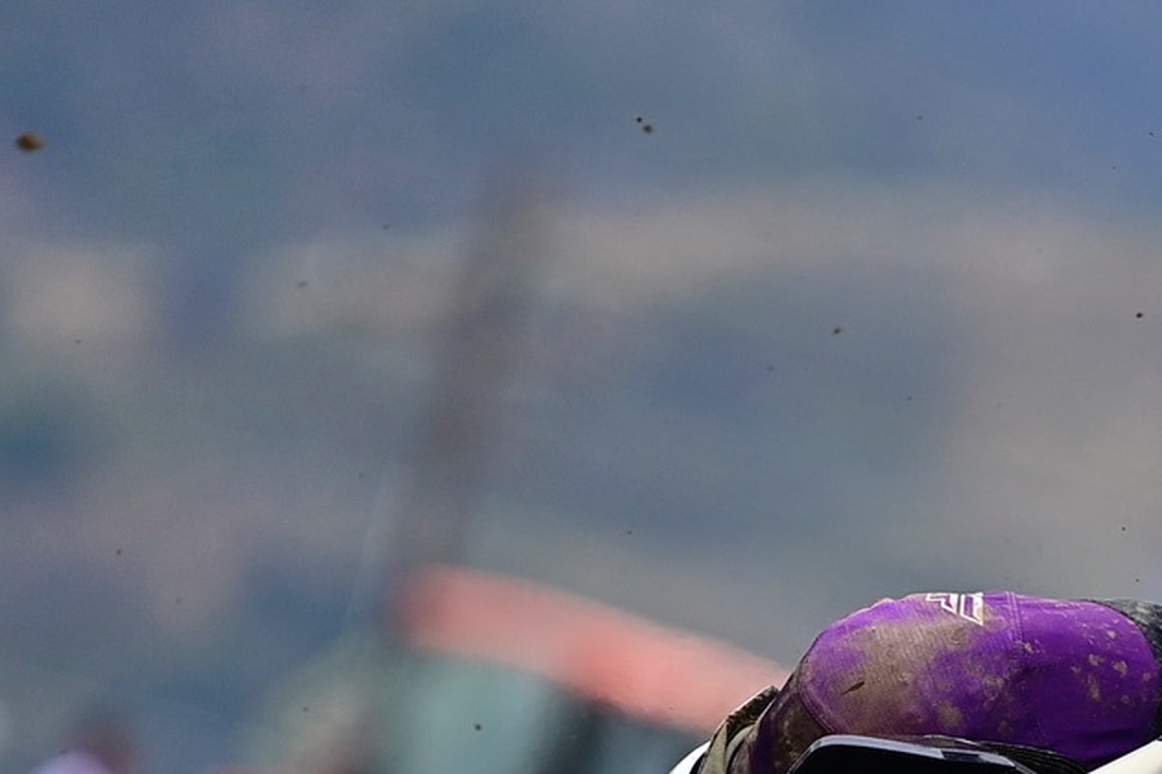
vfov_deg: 1.3
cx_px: 1222
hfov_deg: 1.9
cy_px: 1013
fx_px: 35438
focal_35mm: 1098
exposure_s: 1/1000
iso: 200
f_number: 4
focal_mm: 300
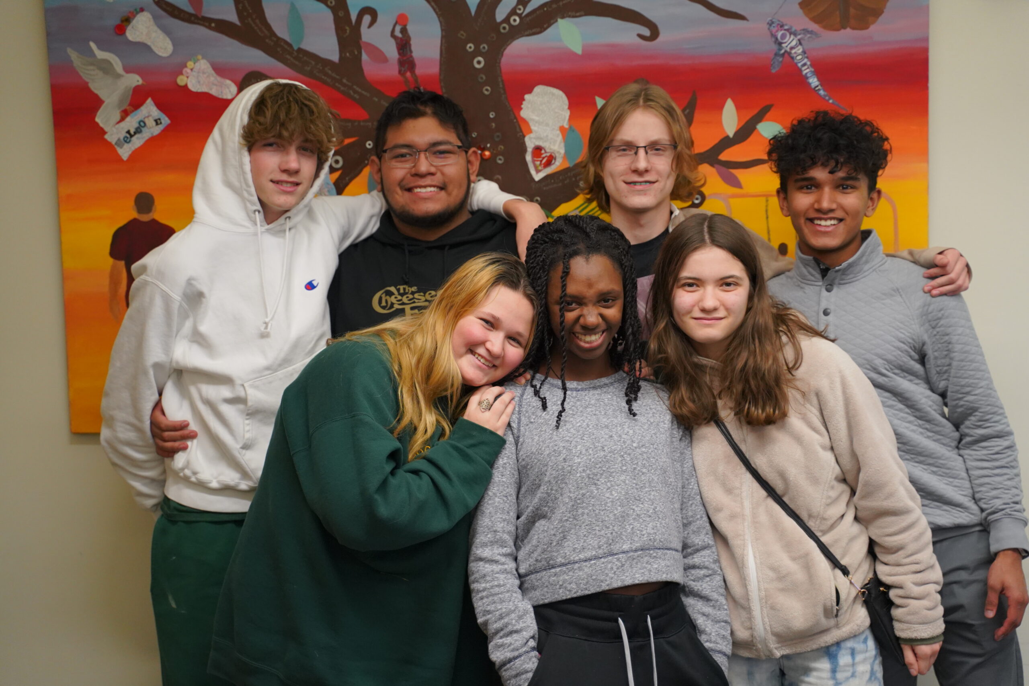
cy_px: 343
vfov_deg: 21.2
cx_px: 514
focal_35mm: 64
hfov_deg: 31.4
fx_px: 1829
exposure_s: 1/320
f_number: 2.8
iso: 4000
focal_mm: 64
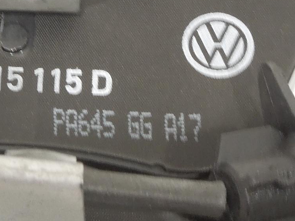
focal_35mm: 187
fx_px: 1594
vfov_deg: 7.9
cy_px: -20
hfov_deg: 10.5
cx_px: 62
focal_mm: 9.8
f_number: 4.2
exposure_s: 1/15
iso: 400
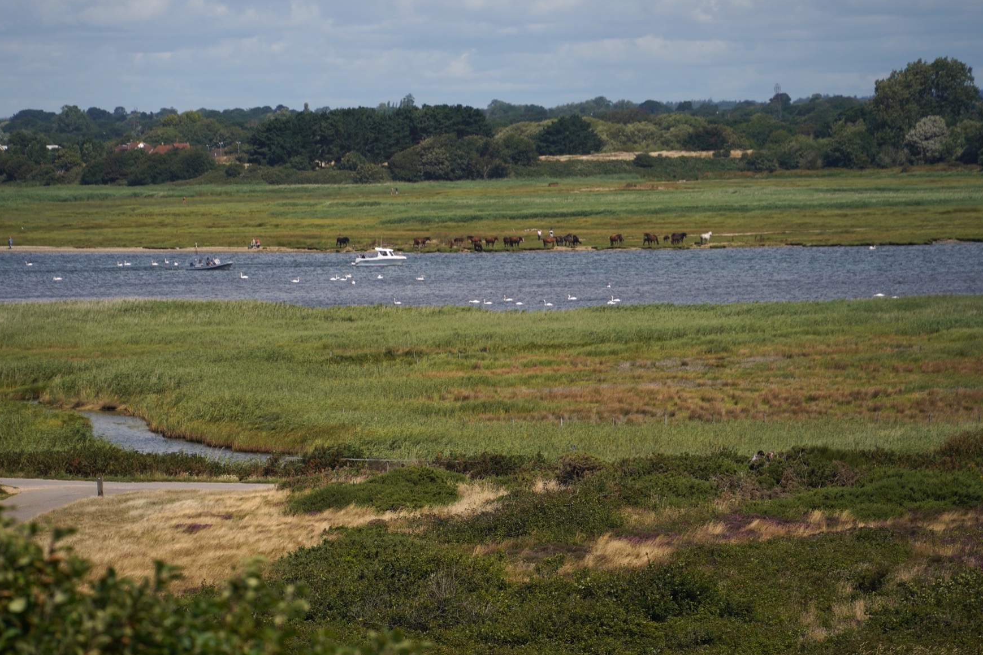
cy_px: 283
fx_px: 6279
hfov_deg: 9.0
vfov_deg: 6.0
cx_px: 434
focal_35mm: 230
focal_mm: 200
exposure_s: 1/1000
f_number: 5.6
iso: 100
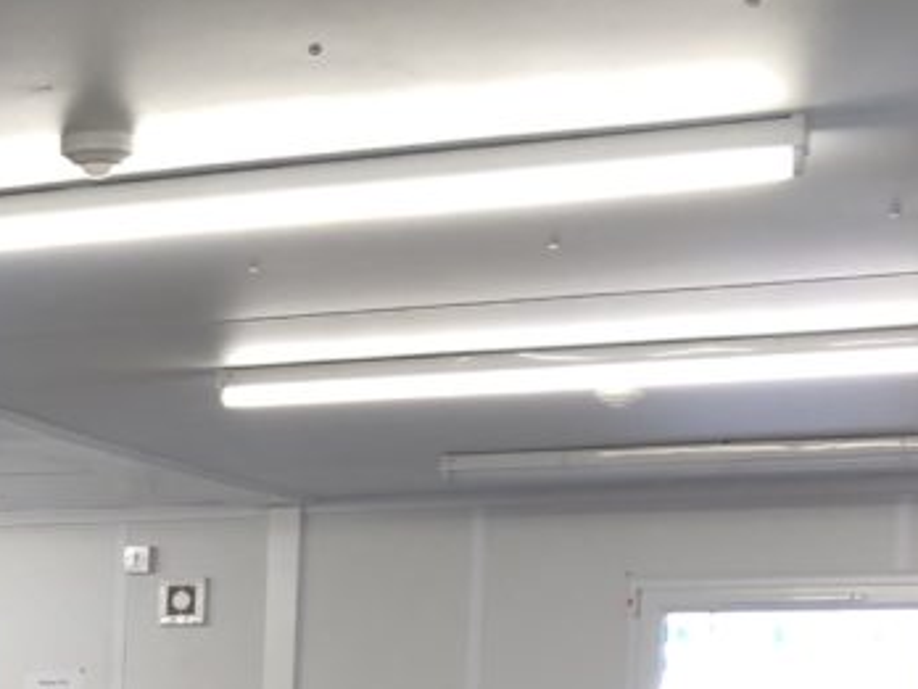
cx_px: -282
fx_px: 2732
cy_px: 1001
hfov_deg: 17.8
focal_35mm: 103
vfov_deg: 13.6
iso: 25
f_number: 1.8
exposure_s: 1/33
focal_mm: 4
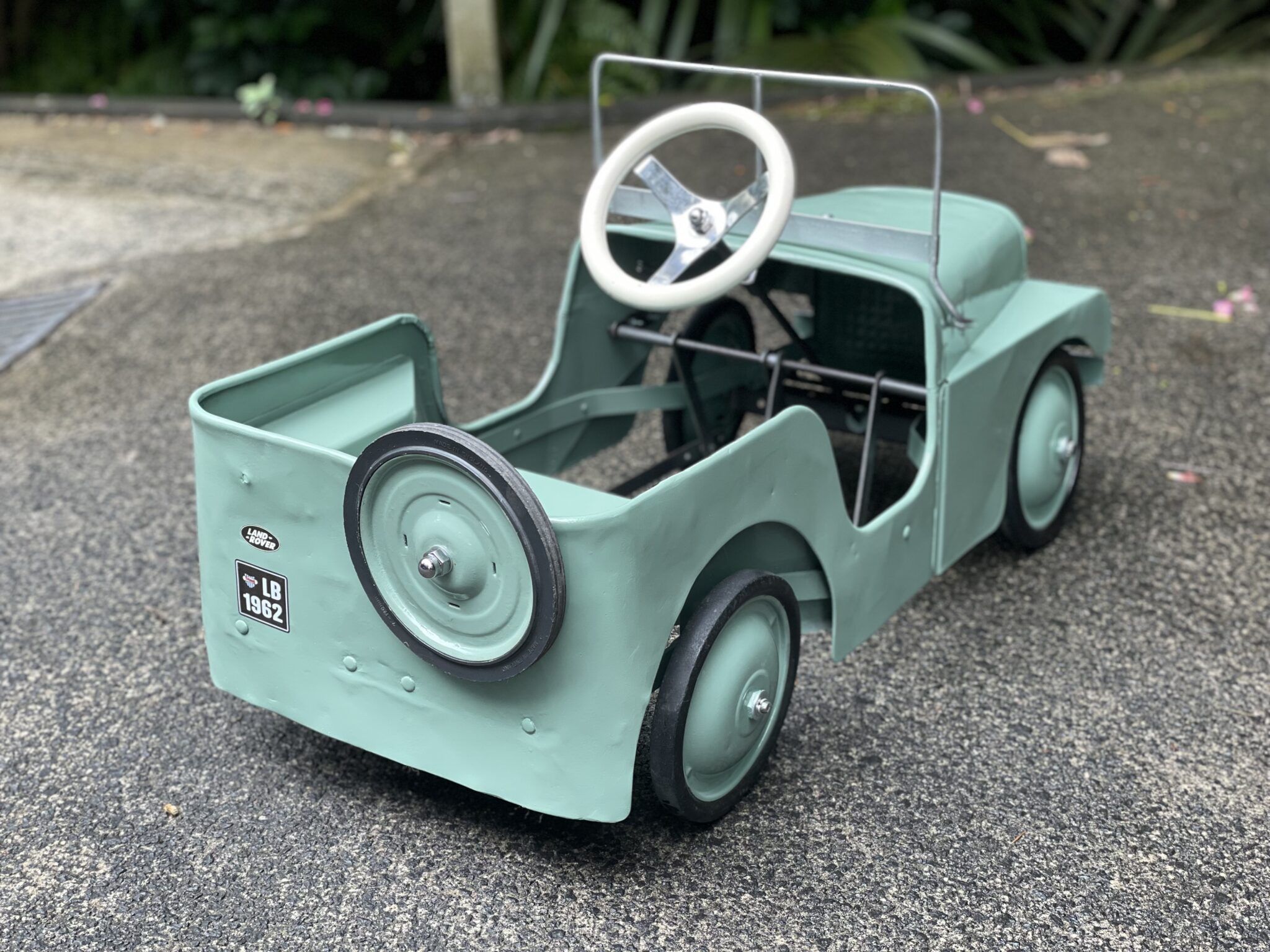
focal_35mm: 52
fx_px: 1908
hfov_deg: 36.8
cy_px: 476
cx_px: 635
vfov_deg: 28.0
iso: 40
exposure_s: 1/122
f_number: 2
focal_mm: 6
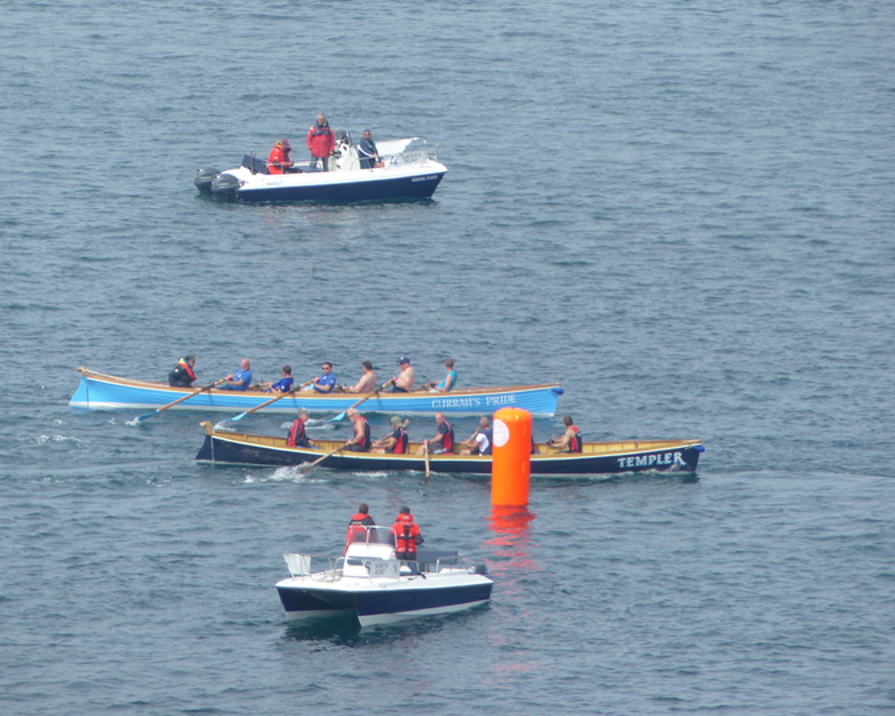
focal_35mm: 628
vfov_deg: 2.5
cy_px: 359
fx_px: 16637
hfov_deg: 3.1
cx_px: 420
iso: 100
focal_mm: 108
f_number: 3.2
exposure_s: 1/1600
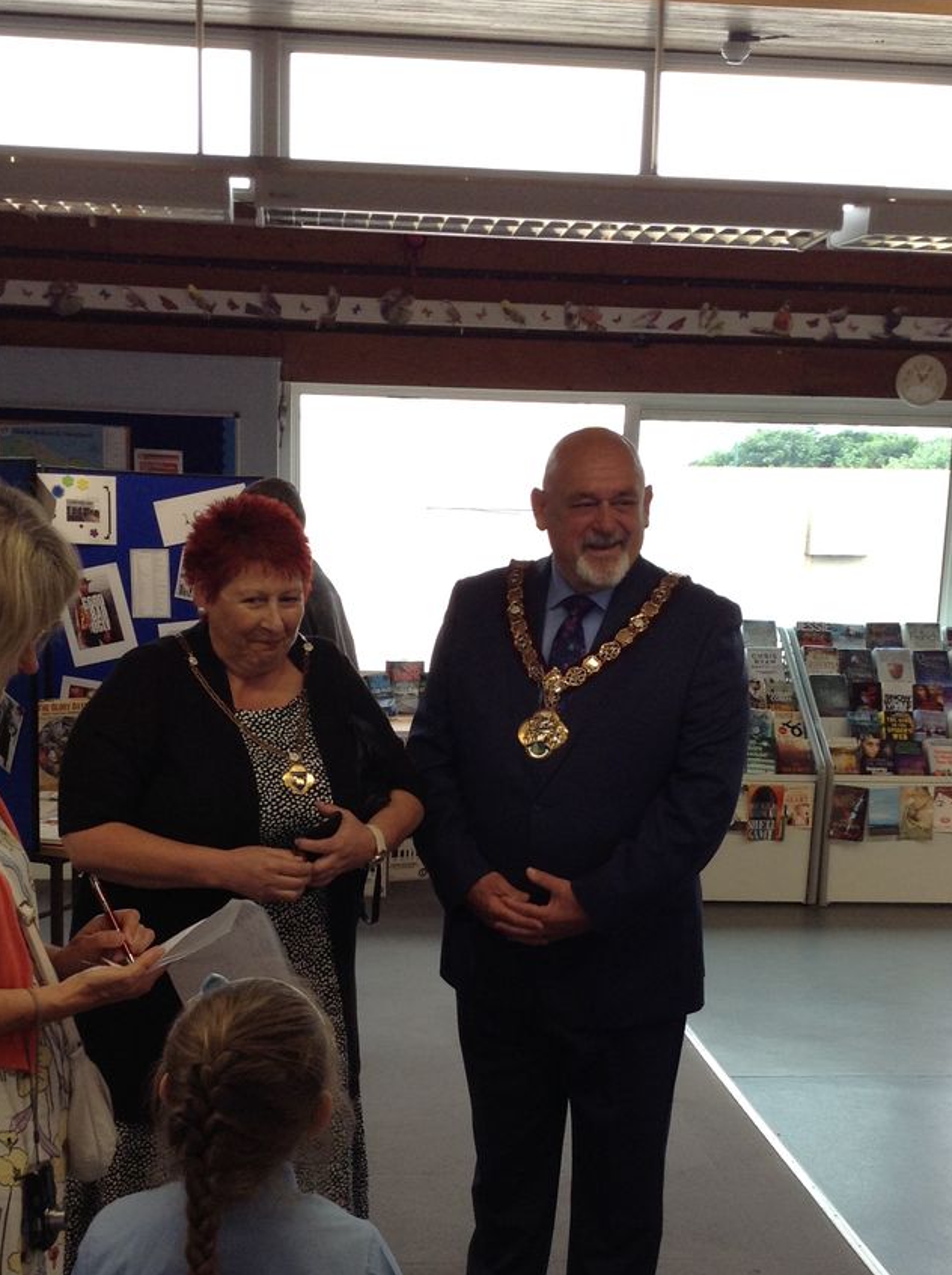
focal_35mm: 47
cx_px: 455
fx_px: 1728
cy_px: 836
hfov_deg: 30.8
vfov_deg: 40.1
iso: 32
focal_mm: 3.3
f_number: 2.4
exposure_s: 1/60
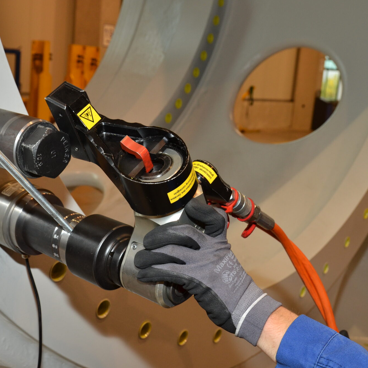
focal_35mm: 47
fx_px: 565
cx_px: 154
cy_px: 185
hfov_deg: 36.0
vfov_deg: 36.1
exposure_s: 1/60
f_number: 5.6
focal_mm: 24
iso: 400
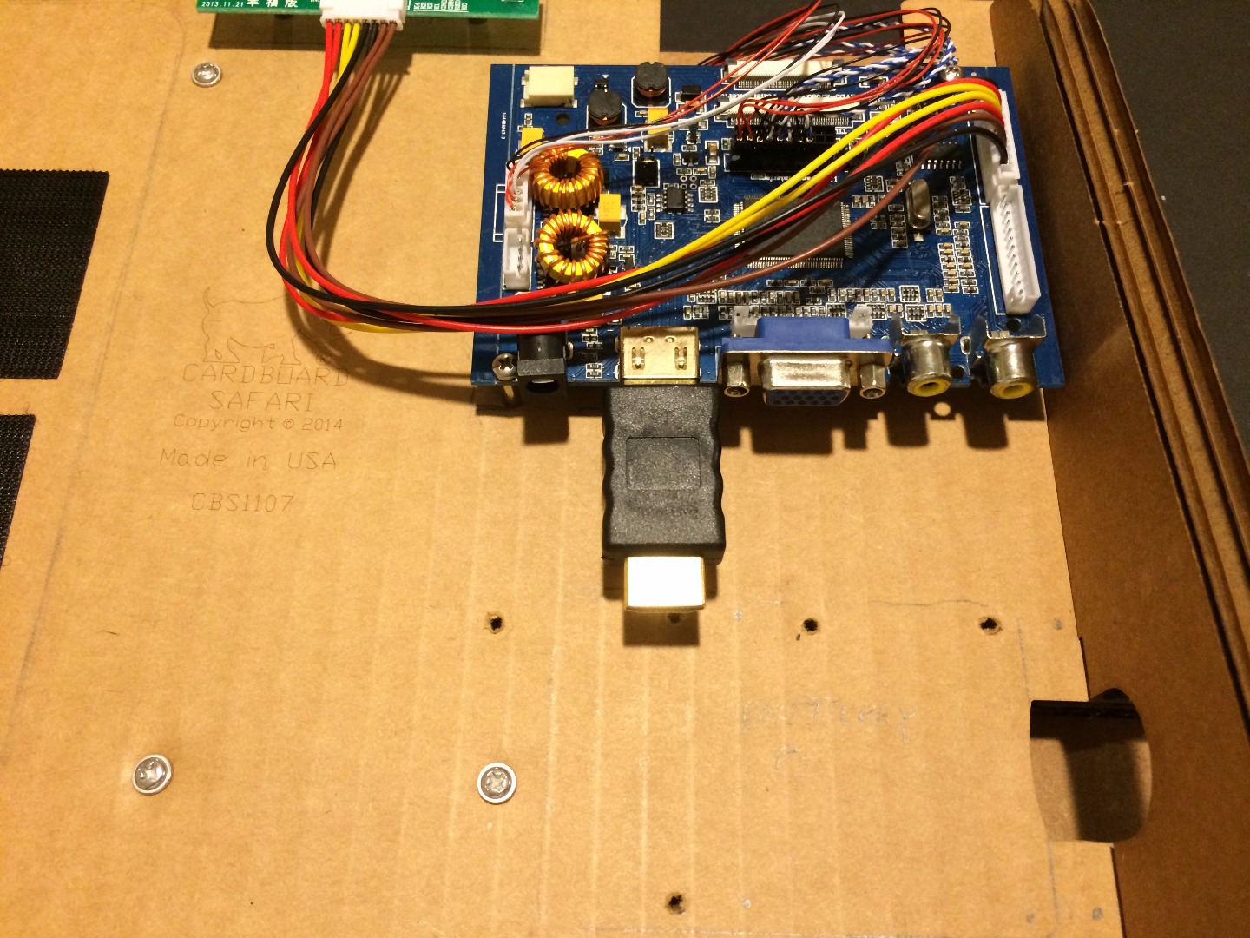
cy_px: 469
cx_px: 625
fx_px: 1047
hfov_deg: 61.7
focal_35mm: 29
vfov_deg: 48.2
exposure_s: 1/24
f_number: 2.2
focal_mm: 4.15
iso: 250
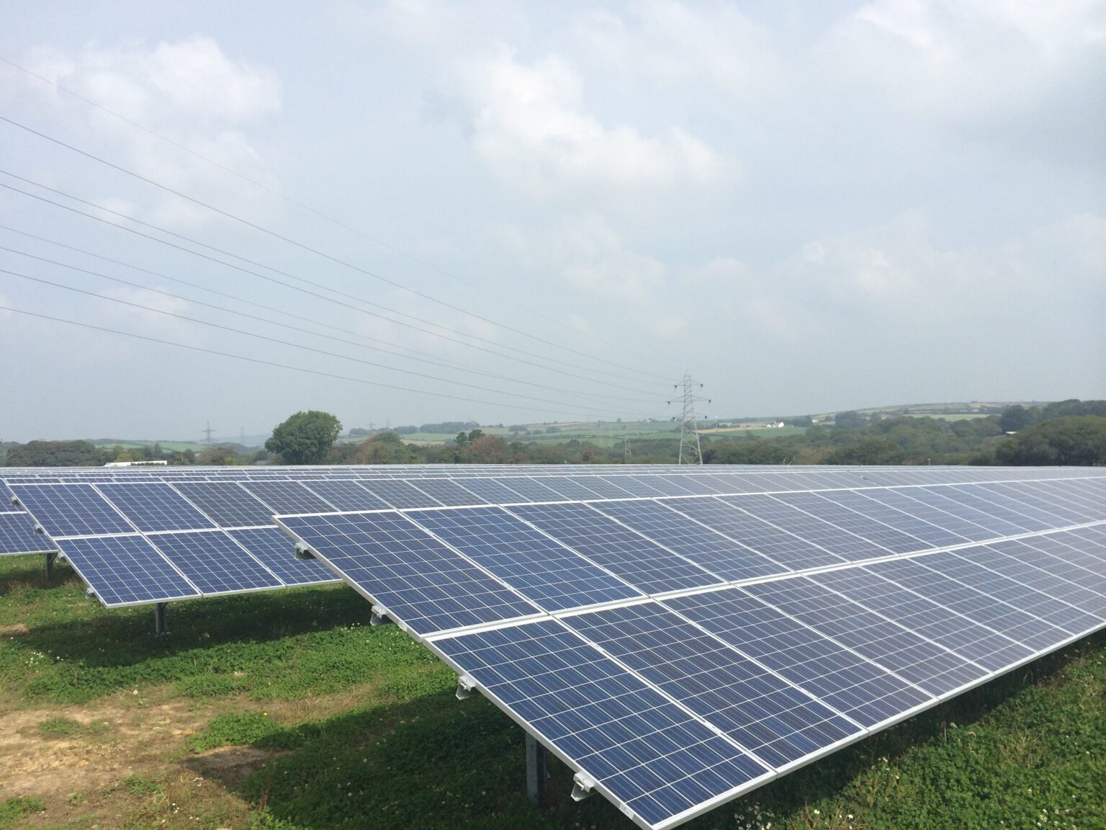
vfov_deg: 46.8
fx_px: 959
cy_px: 415
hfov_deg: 60.0
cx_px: 553
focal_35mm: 30
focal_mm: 4.12
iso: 40
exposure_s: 1/3731
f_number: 2.2
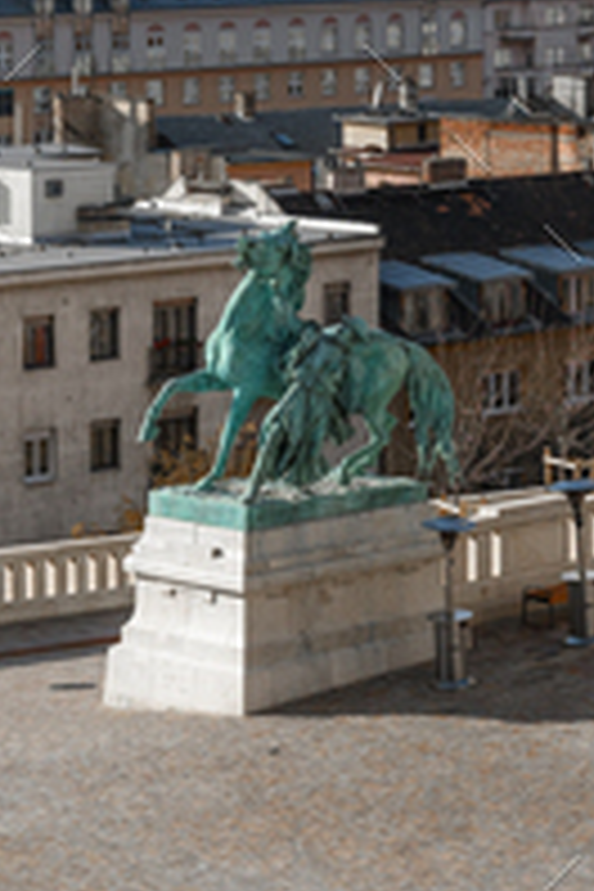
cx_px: 855
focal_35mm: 152
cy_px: 92
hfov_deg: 8.8
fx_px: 3762
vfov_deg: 13.4
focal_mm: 34
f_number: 6.3
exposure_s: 1/1250
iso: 250
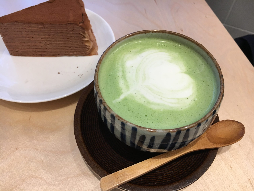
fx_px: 213
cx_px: 127
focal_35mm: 29
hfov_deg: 61.7
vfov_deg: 48.2
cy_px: 96
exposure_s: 1/33
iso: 50
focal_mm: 4.15
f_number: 2.2
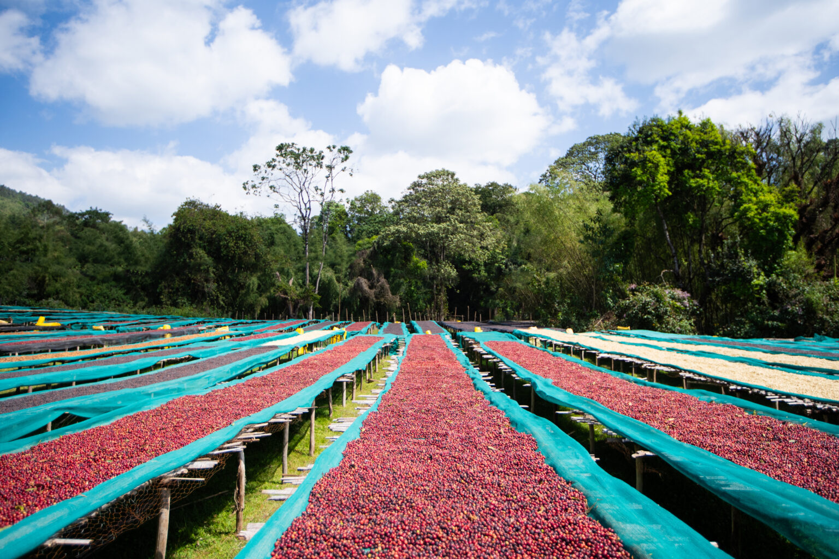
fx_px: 583
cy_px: 280
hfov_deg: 71.5
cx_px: 420
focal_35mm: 25
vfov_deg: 51.3
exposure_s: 1/5000
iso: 500
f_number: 2.8
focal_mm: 25
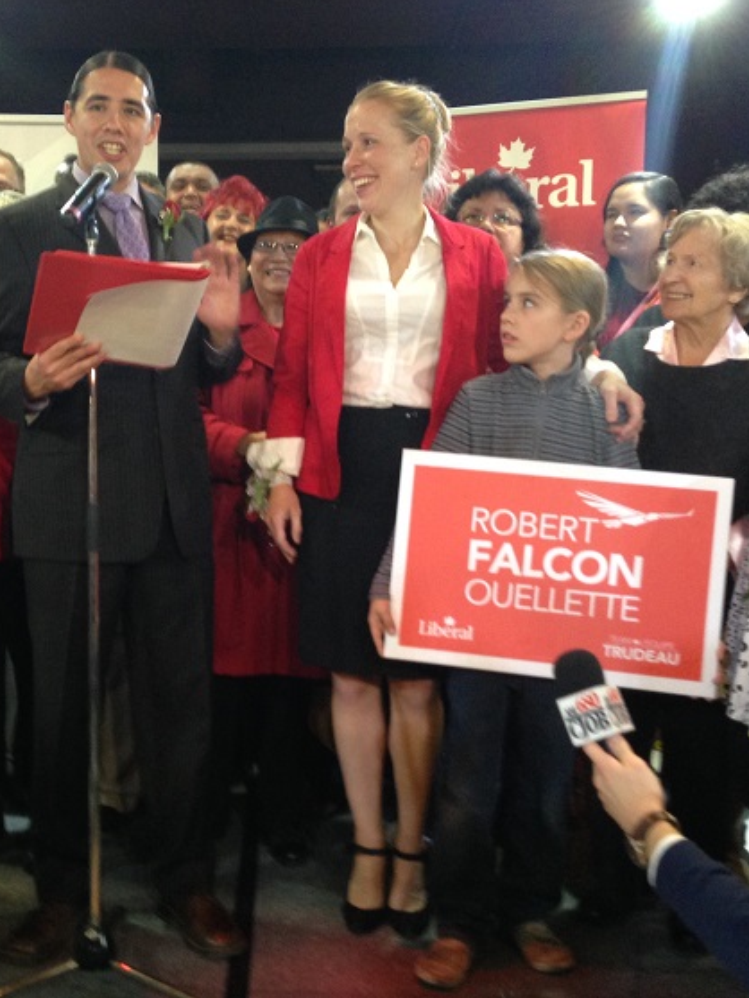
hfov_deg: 31.9
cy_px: 489
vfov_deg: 42.1
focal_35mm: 45
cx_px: 238
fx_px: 1298
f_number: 2.4
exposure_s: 1/20
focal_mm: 4.12
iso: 160
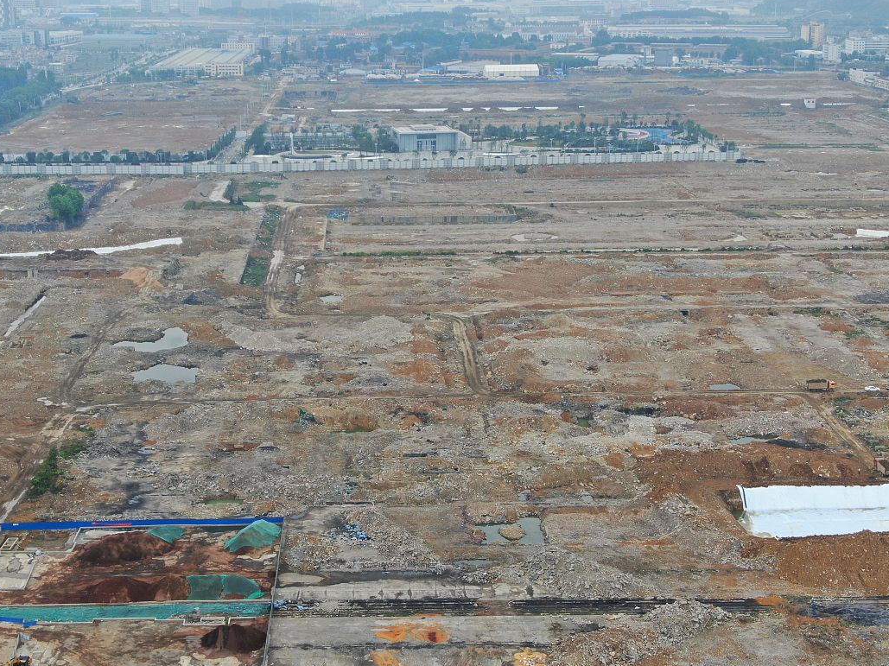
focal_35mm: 56
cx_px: 374
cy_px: 310
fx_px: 1438
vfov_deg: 26.1
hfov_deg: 34.3
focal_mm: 8.6
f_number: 3.8
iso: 100
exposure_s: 1/400
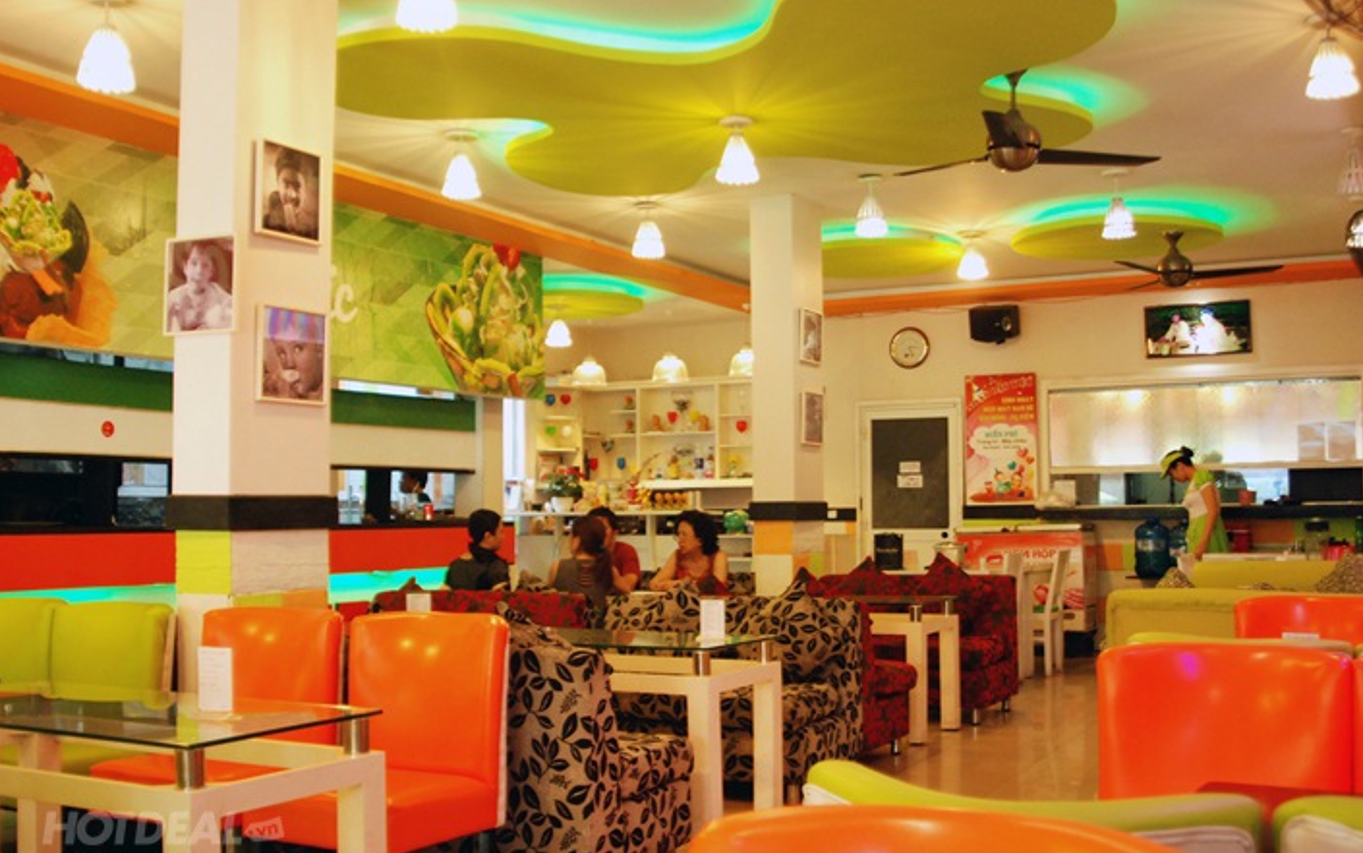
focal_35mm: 37
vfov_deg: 34.5
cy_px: 434
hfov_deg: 52.7
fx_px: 1375
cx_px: 681
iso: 800
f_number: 2.8
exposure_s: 1/30
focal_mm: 24
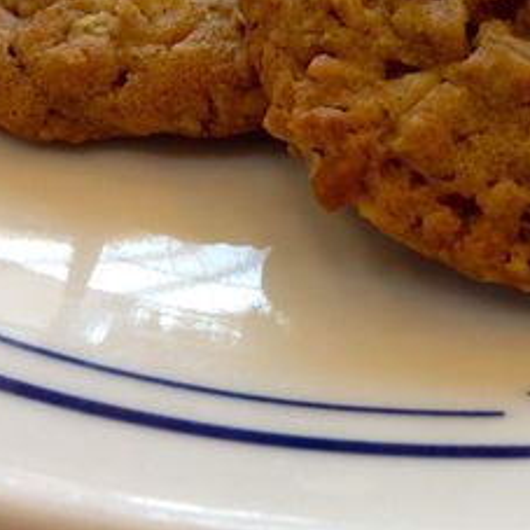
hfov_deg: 20.2
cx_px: 538
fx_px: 1438
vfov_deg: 20.5
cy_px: 51
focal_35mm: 83
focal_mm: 4.12
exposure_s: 1/60
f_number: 2.4
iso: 64
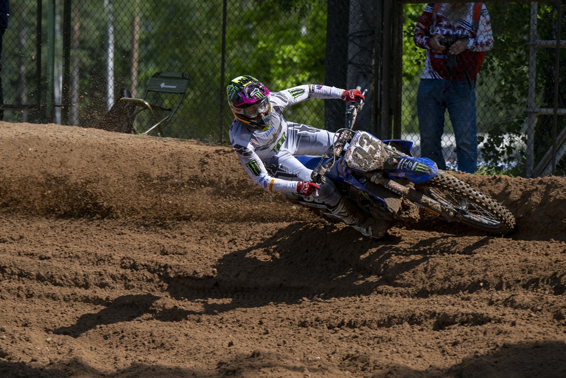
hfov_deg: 10.3
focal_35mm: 200
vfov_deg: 6.9
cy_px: 189
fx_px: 3144
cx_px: 283
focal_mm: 200
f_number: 5.6
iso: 200
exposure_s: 1/1600
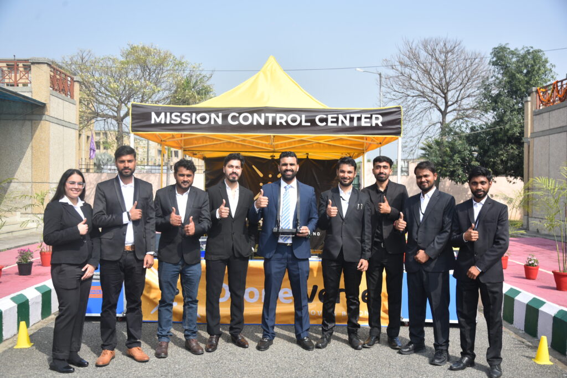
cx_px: 284
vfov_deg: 37.9
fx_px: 551
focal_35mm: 35
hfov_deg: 54.4
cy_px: 189
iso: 80
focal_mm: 35
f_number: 5
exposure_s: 1/200
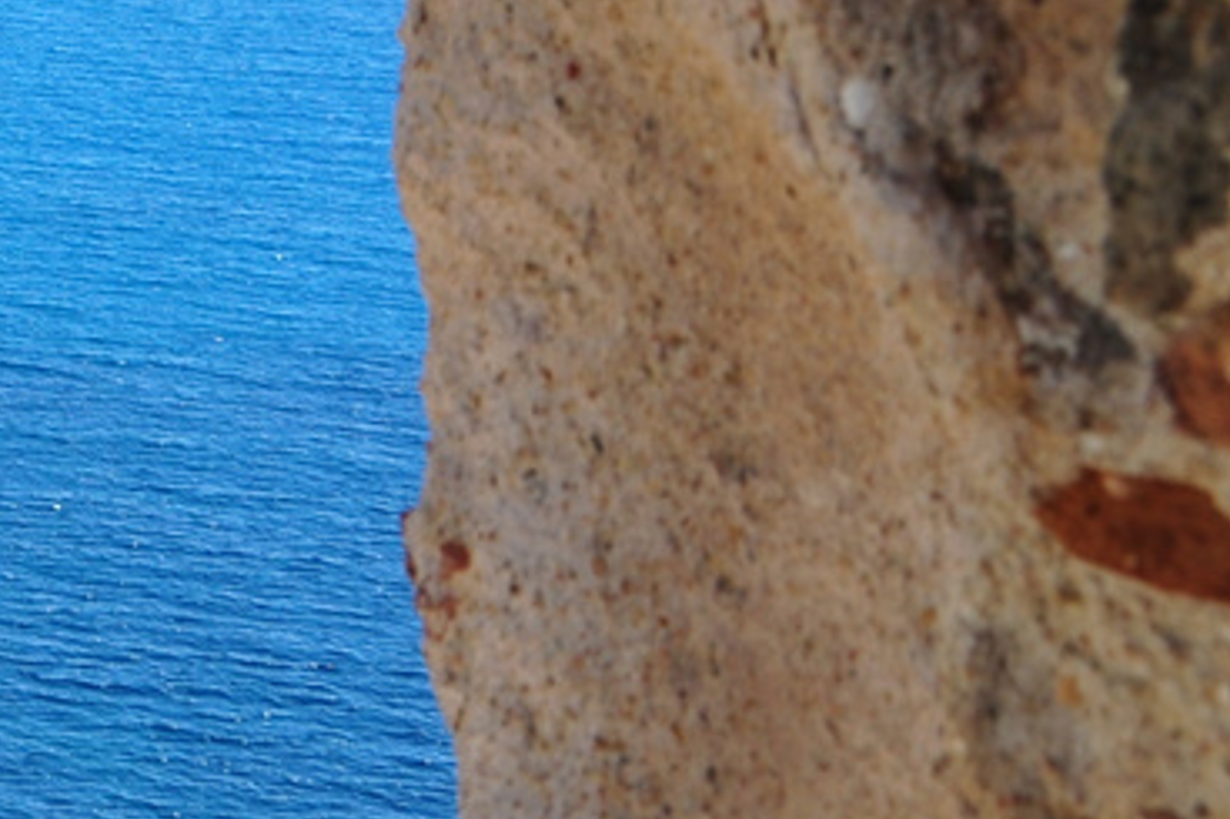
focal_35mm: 159
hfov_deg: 11.6
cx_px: -1247
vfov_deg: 8.4
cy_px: -428
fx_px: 5430
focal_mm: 24
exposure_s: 1/250
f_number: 10
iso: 200
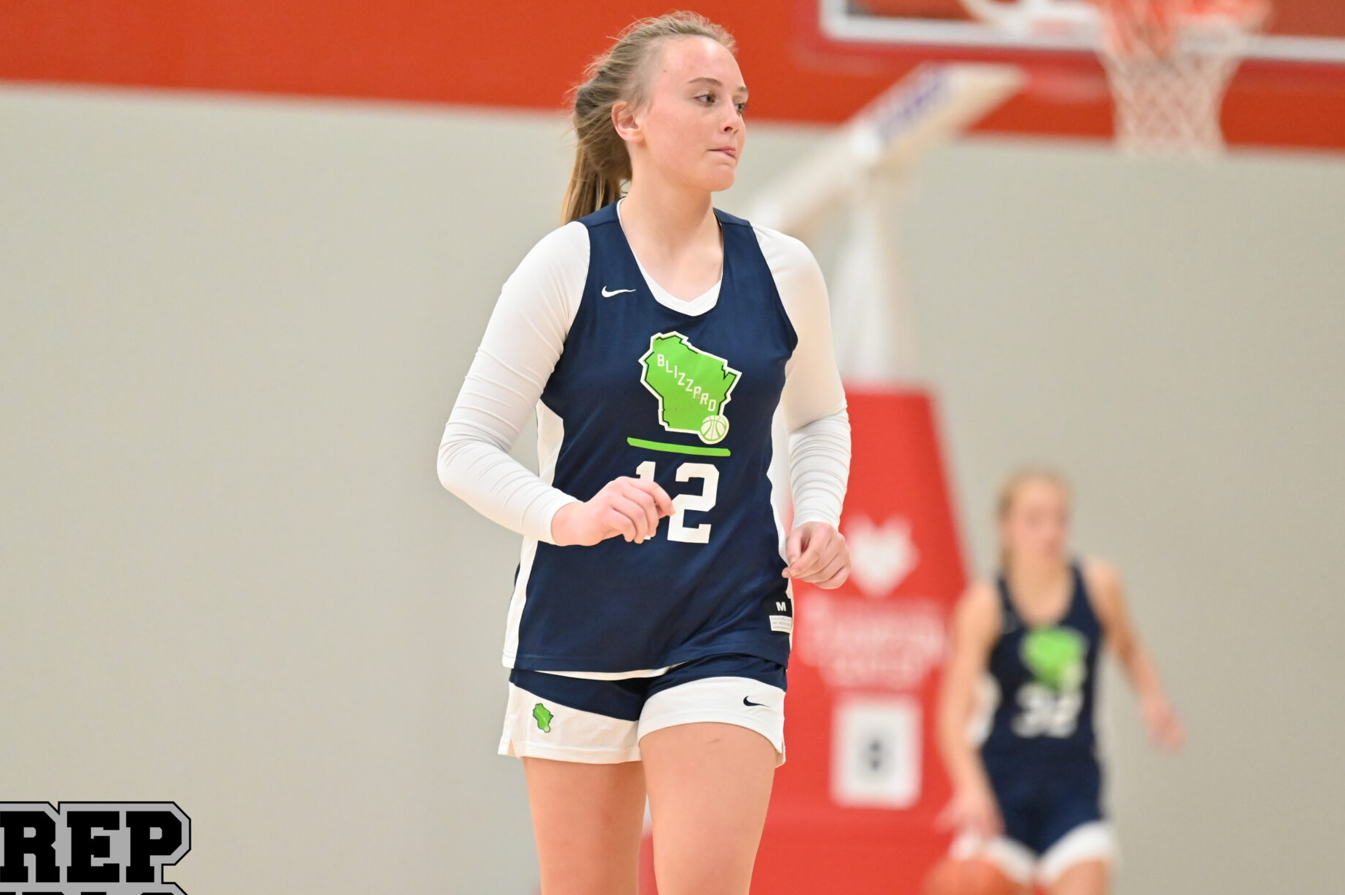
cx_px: 706
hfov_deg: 7.4
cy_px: 532
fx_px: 10343
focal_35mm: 277
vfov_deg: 5.0
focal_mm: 200
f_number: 2.8
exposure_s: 1/1000
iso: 4000
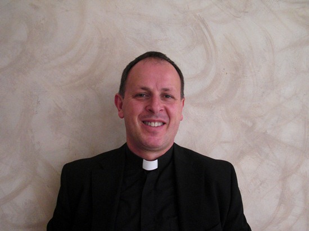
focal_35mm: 36
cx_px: 154
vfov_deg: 39.6
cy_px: 116
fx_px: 321
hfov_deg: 51.4
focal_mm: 6.3
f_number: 2.8
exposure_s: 1/40
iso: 200
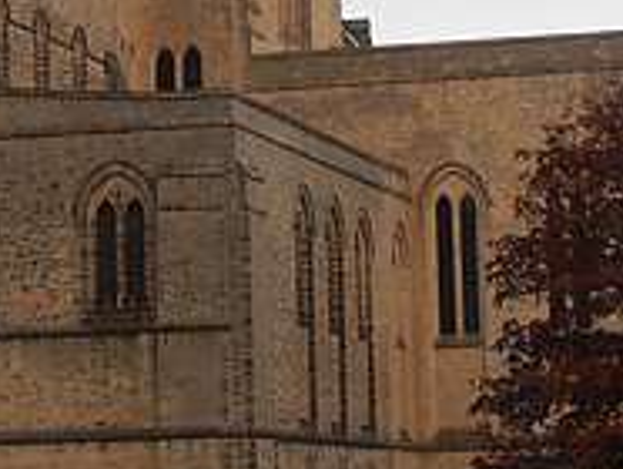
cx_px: 144
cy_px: -30
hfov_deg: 10.1
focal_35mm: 196
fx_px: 3532
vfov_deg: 7.6
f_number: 4.5
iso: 80
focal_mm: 10.04
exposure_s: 1/250
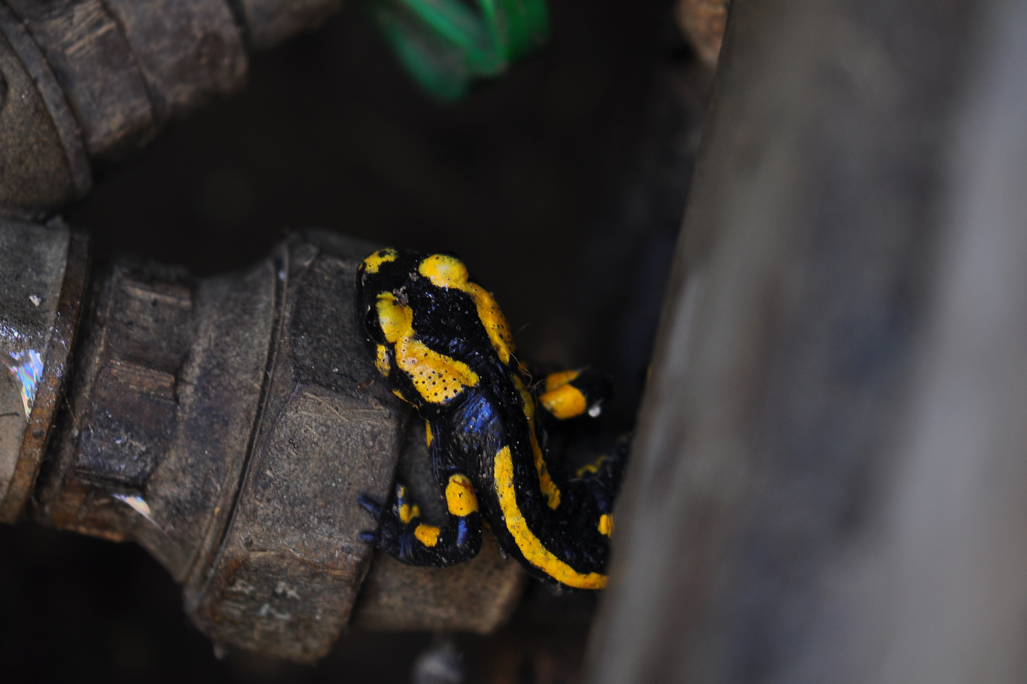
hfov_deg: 14.8
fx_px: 3951
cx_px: 487
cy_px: 332
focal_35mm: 139
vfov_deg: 9.9
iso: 200
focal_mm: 85
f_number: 3.8
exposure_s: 1/60
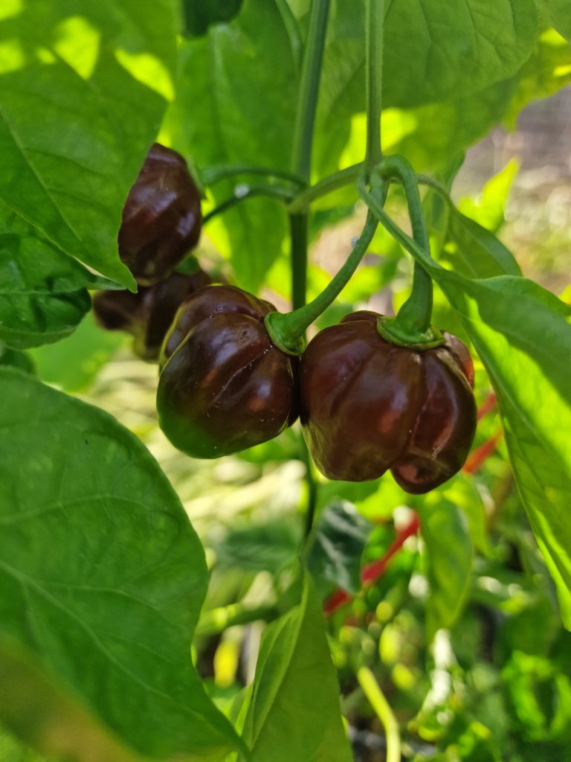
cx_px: 286
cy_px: 381
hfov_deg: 58.9
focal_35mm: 23
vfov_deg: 73.9
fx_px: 506
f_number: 1.8
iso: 50
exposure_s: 1/180
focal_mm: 6.4
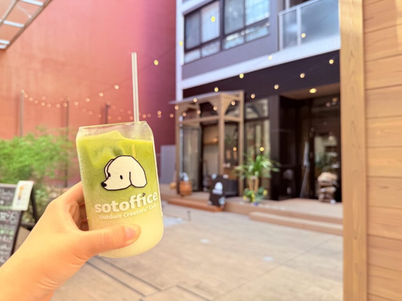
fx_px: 279
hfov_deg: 71.6
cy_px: 150
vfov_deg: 56.8
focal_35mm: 24
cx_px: 201
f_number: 1.78
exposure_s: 1/155
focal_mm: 6.76
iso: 64
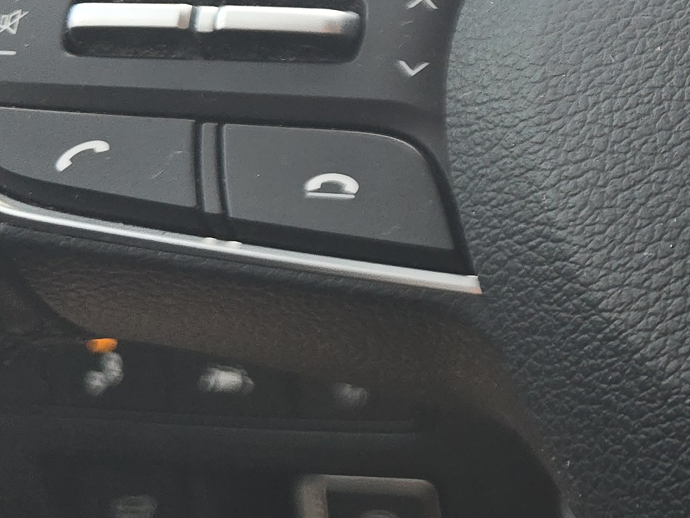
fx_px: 1654
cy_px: -25
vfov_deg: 17.3
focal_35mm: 83
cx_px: 1161
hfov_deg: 19.2
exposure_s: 1/120
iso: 100
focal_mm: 6.3
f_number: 1.7
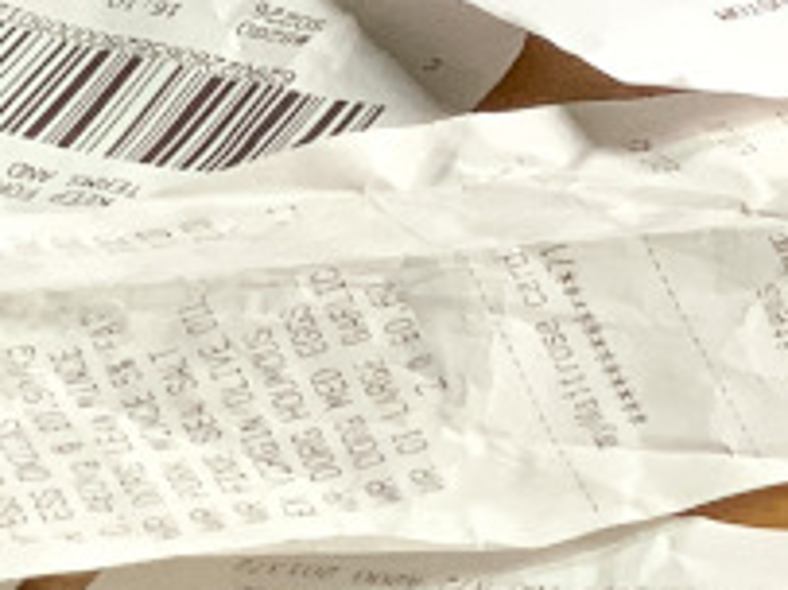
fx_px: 6984
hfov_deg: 6.2
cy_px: -182
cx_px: 1890
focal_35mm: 307
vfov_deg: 4.8
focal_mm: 6
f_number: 2.4
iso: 100
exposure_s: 1/75
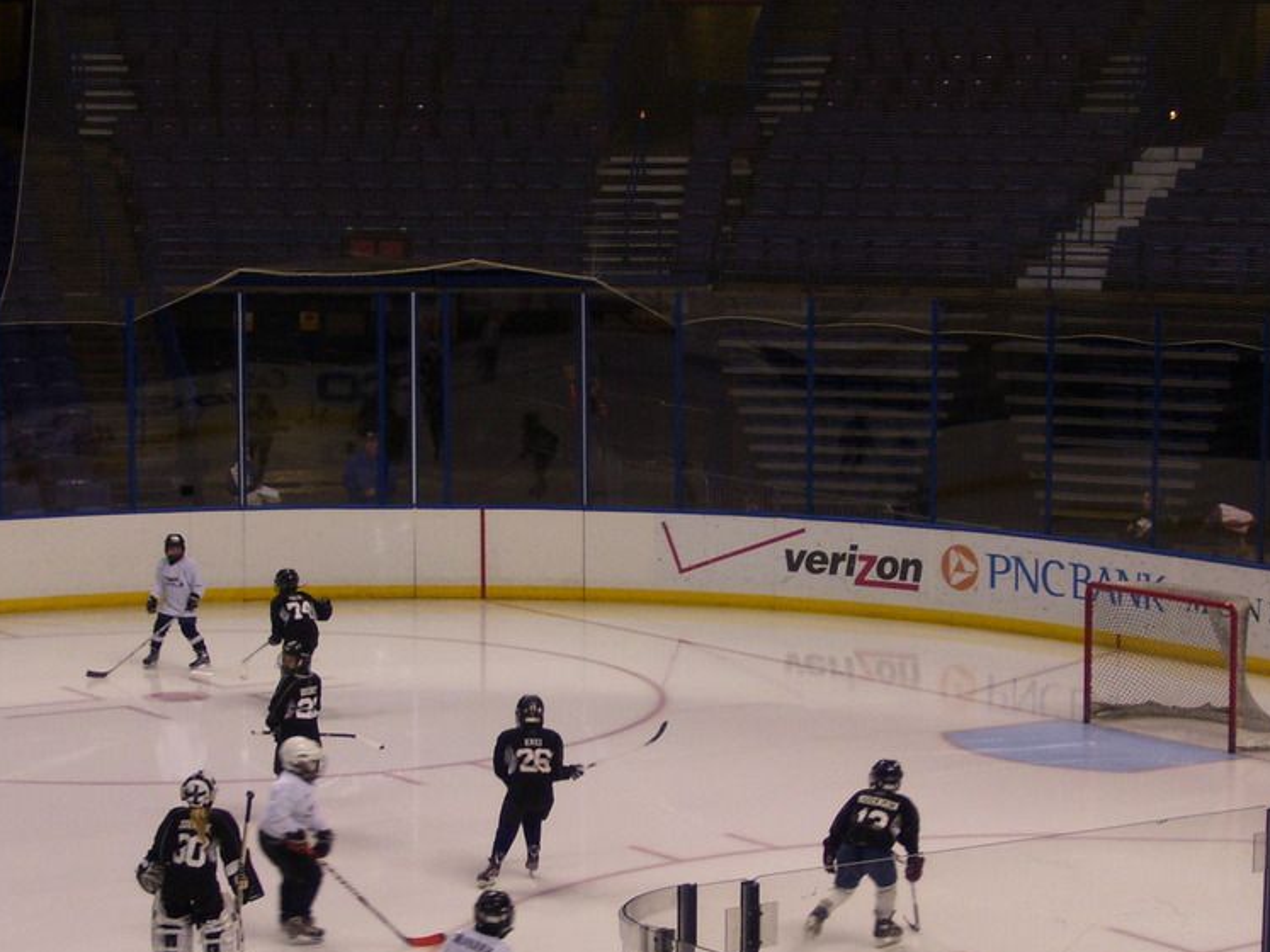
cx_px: 610
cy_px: 624
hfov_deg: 20.4
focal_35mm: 96
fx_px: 3522
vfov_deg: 15.4
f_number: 4
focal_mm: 11.6
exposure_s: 1/90
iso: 125
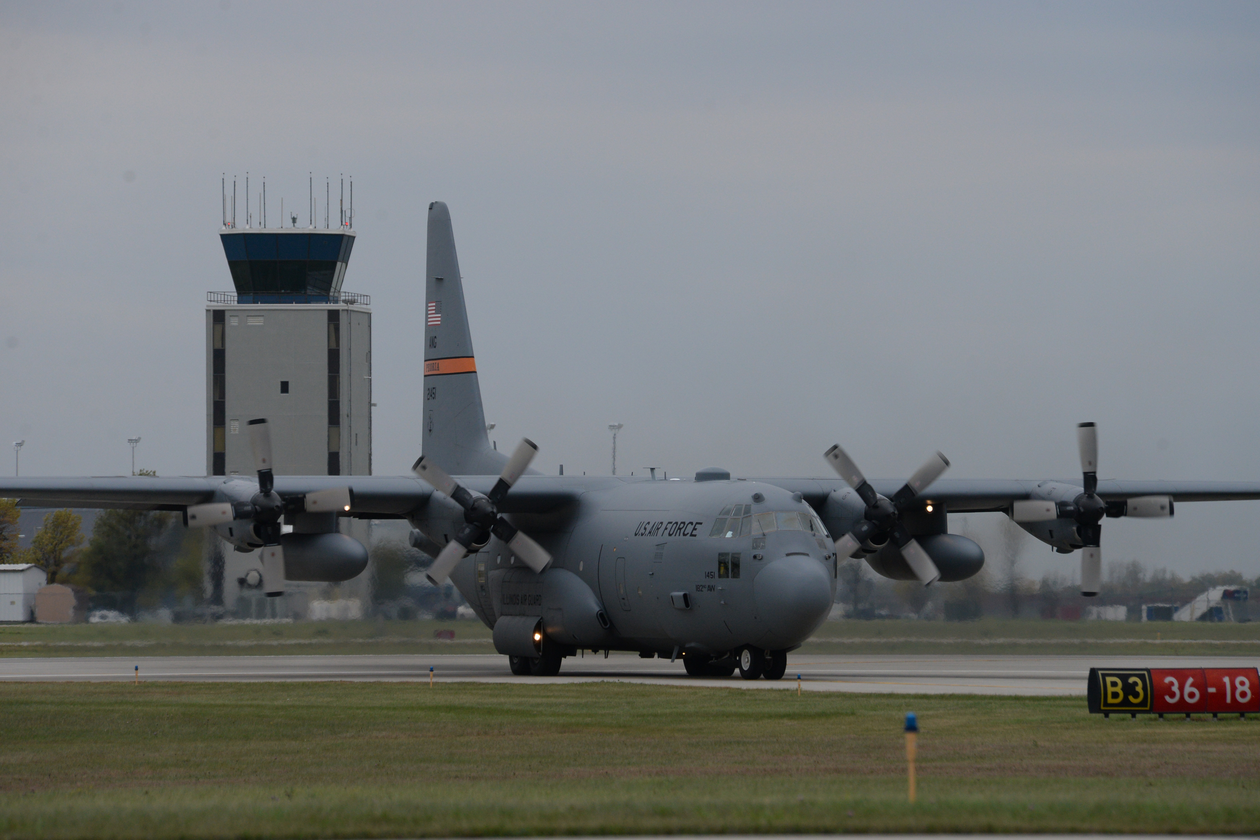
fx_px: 10499
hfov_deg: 6.9
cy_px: 420
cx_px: 630
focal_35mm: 300
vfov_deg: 4.6
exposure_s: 1/1600
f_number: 8
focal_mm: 300
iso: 1250
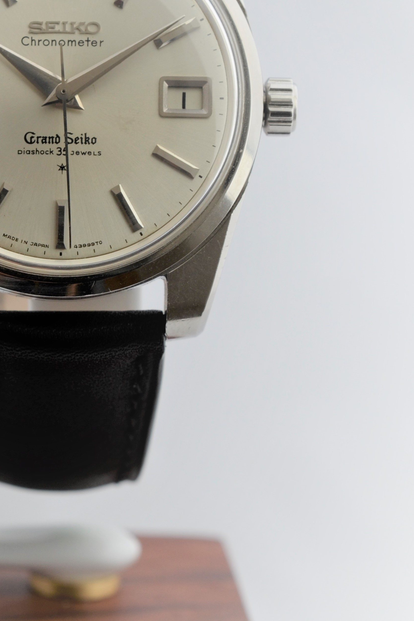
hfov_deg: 12.3
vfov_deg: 18.4
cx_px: 39
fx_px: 1914
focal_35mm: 111
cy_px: 262
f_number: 8
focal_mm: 40
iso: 280
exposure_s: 1/60
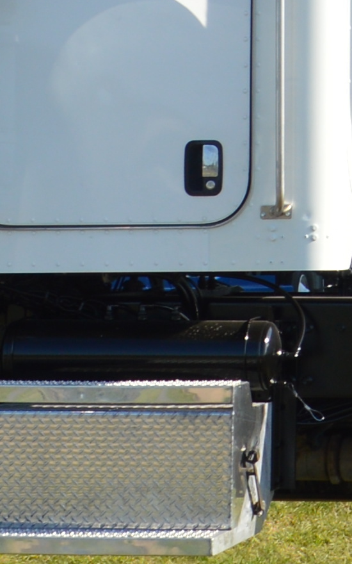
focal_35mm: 188
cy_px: -126
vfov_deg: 10.9
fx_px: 2886
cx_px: 947
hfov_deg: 6.5
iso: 100
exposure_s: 1/250
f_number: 7.1
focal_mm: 18
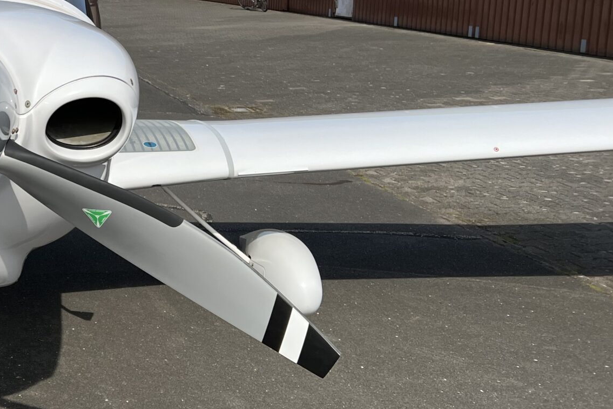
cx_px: -65
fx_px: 1039
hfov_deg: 29.5
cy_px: 143
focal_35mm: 61
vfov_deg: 22.2
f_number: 1.5
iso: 50
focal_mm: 5.7
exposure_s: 1/4831
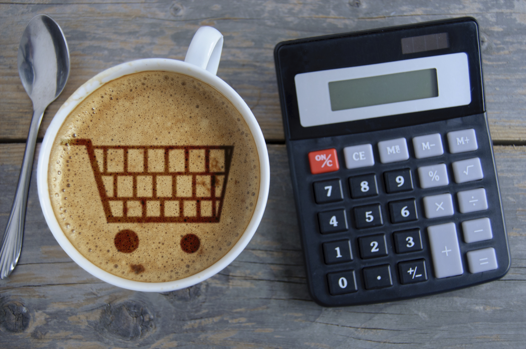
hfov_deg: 49.6
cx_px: 263
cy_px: 174
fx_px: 569
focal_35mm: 39
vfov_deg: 34.1
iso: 400
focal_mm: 26
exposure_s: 1/125
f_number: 4
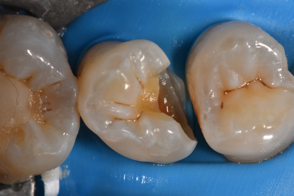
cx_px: 147
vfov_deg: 8.7
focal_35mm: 157
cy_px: 98
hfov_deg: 13.1
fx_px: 1281
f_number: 32
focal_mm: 105
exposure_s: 1/160
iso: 200
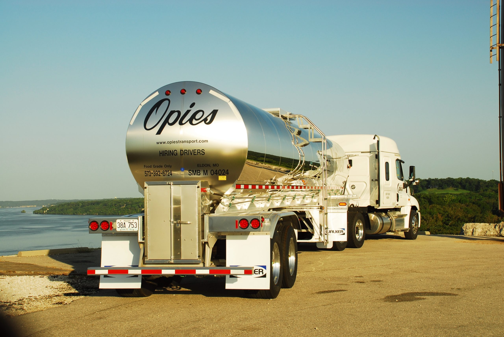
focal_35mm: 52
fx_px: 736
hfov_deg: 37.8
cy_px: 168
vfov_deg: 25.8
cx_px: 252
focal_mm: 35
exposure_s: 1/60
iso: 100
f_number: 8
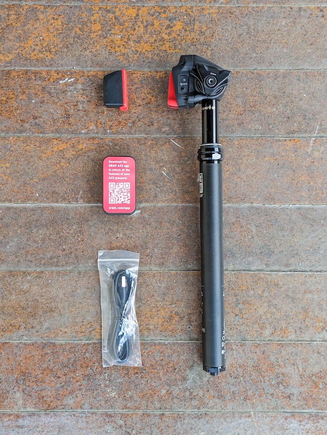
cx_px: 164
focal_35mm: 48
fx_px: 603
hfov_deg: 30.3
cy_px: 218
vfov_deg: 39.6
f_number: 1.85
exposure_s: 1/90
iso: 332
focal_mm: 6.81
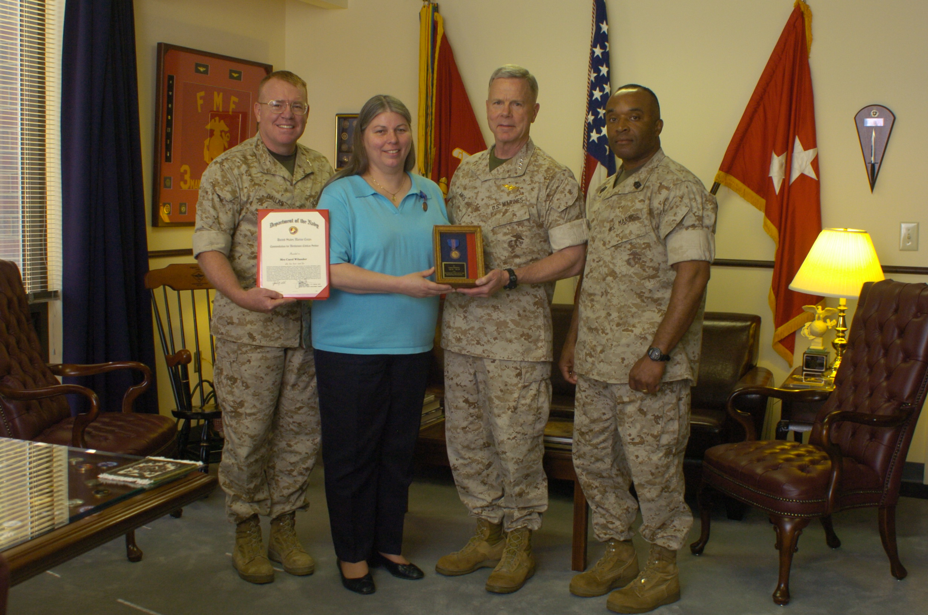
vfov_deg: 31.8
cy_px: 308
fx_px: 1080
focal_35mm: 42
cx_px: 464
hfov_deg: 46.5
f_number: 4.8
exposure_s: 1/60
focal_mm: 28
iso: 400
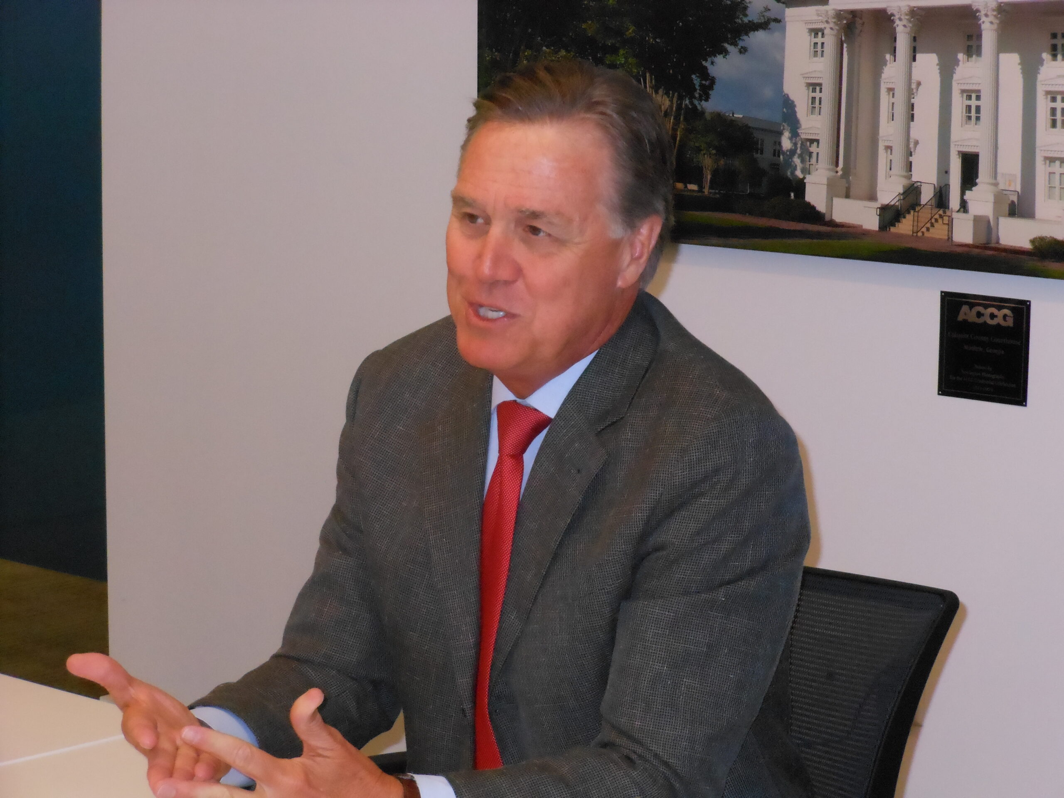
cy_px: 399
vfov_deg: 14.5
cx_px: 532
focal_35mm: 102
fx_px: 3135
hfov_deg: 19.3
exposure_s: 1/60
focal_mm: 18.3
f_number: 5.4
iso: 640
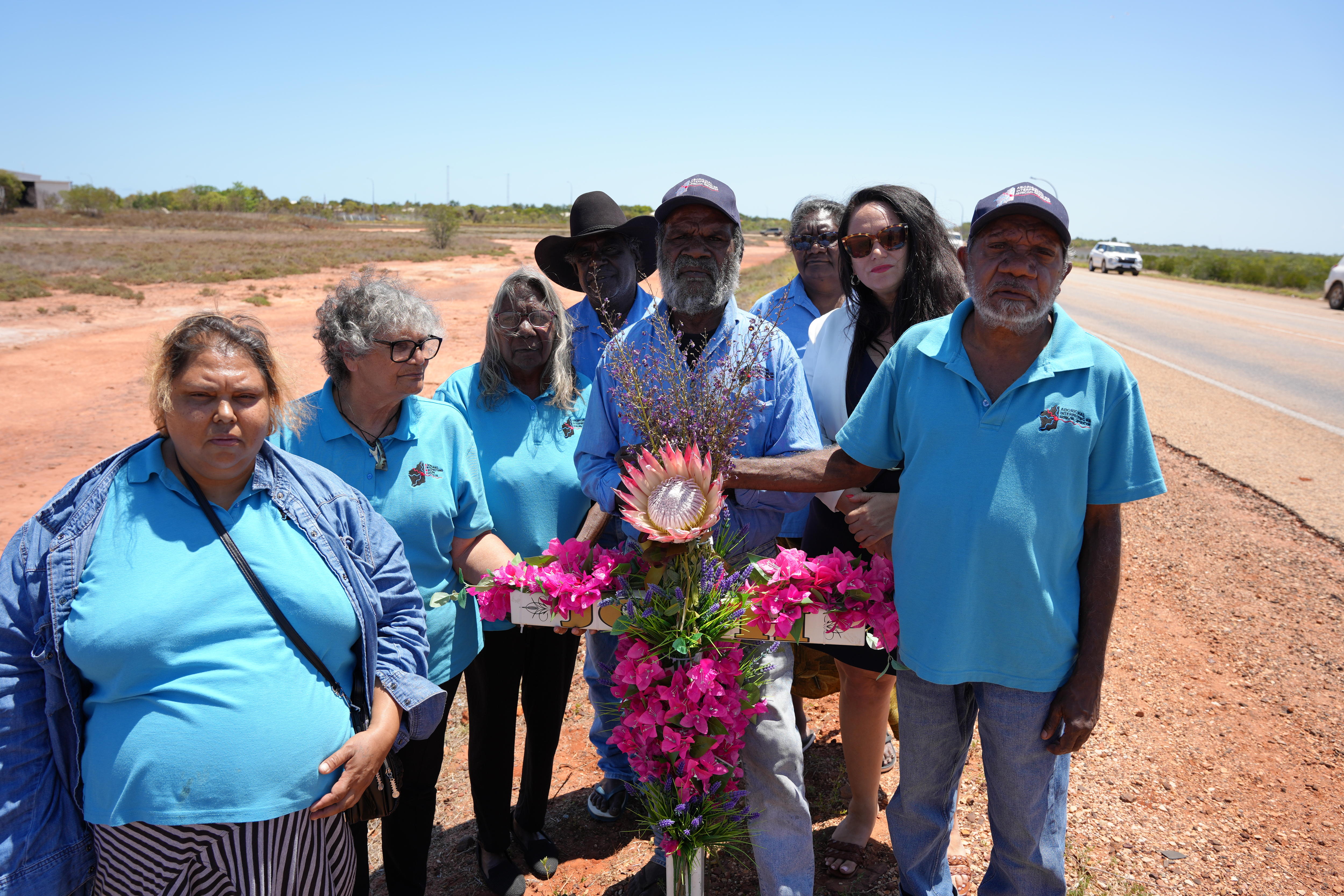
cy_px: 448
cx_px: 672
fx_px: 959
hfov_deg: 70.0
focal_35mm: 26
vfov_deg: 50.1
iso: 100
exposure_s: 1/500
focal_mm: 25.7
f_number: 4.5
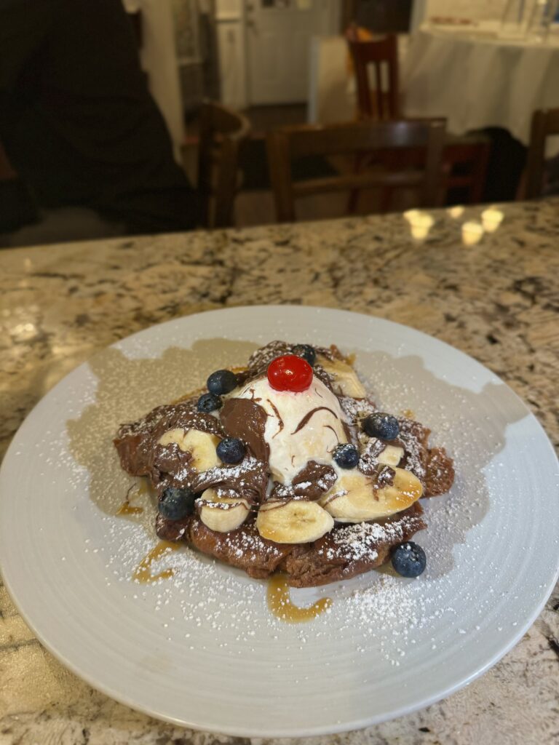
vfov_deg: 71.6
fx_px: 517
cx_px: 280
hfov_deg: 56.8
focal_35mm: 24
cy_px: 372
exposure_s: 1/60
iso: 200
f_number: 1.78
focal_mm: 6.76
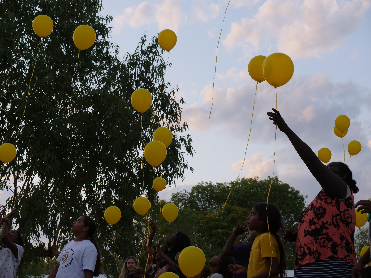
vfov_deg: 21.0
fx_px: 750
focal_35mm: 70
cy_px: 139
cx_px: 186
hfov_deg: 27.8
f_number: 5.6
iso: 500
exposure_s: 1/250
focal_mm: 35
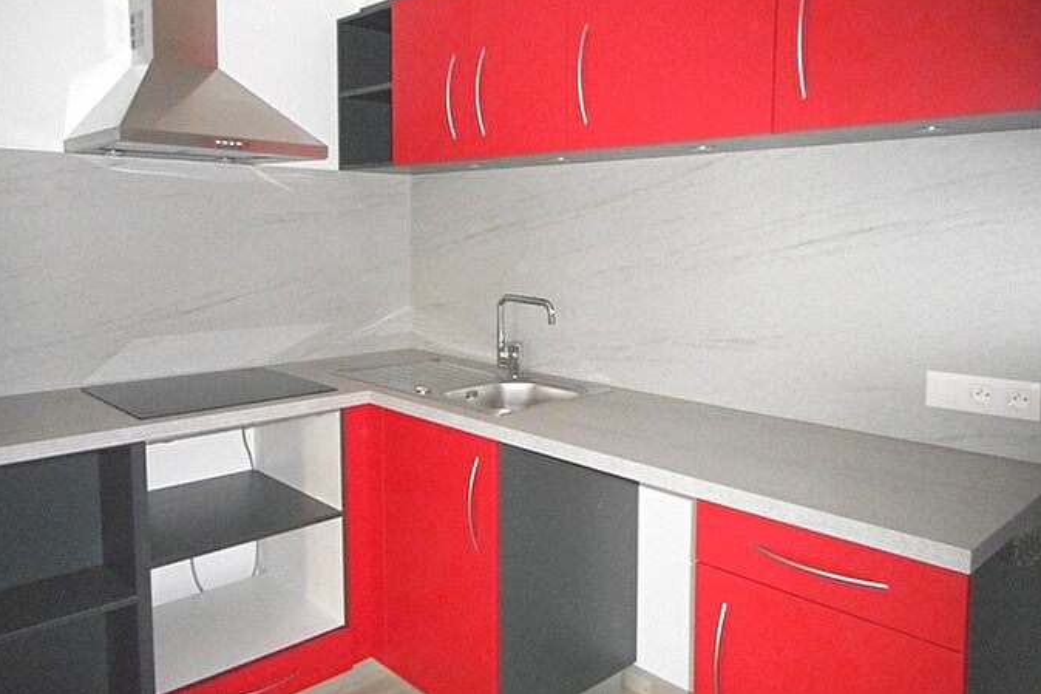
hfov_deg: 67.4
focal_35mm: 27
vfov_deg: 47.7
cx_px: 508
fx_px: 781
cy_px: 291
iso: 640
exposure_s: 1/25
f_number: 3.7
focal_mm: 4.5
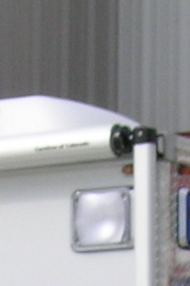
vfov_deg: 5.9
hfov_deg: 4.1
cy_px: 654
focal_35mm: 337
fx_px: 2668
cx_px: 148
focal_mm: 8.7
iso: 50
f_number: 7.2
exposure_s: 1/187
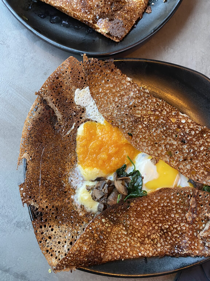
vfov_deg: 67.3
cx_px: 105
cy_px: 140
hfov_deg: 53.1
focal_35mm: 26
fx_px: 210
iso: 250
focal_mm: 4.25
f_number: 1.8
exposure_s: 1/50
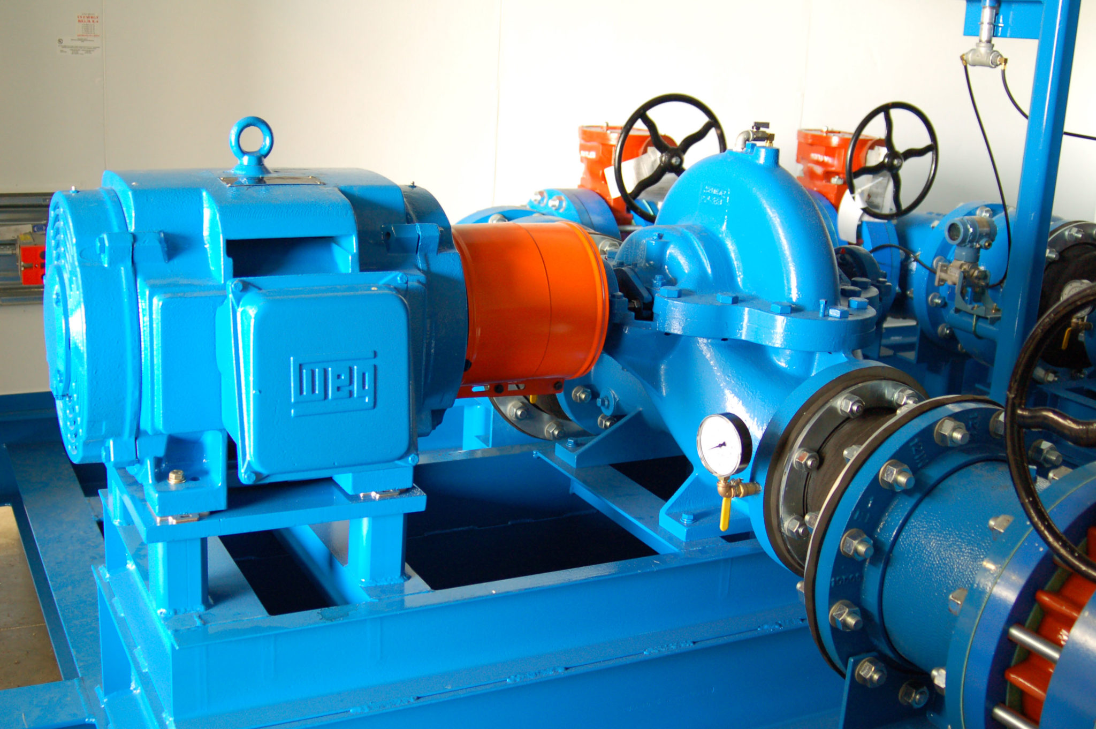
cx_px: 548
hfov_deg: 46.4
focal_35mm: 42
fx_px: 1278
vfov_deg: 31.8
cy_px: 364
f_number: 3.3
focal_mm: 28
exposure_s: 1/30
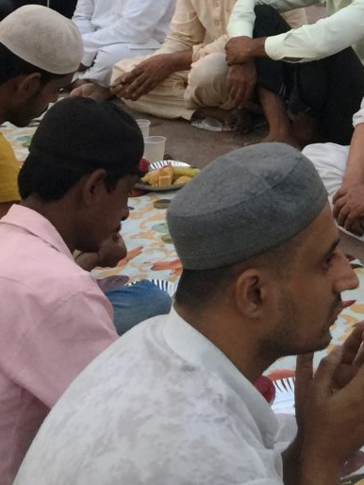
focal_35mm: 88
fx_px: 1233
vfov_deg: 20.8
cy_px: -95
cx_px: 442
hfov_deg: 16.1
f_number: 2.2
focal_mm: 4.15
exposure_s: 1/33
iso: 50
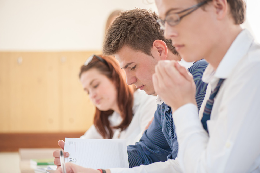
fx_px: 758
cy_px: 86
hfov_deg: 19.5
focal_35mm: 105
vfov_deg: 13.0
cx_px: 130
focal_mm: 105
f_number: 3.5
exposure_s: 1/100
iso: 200
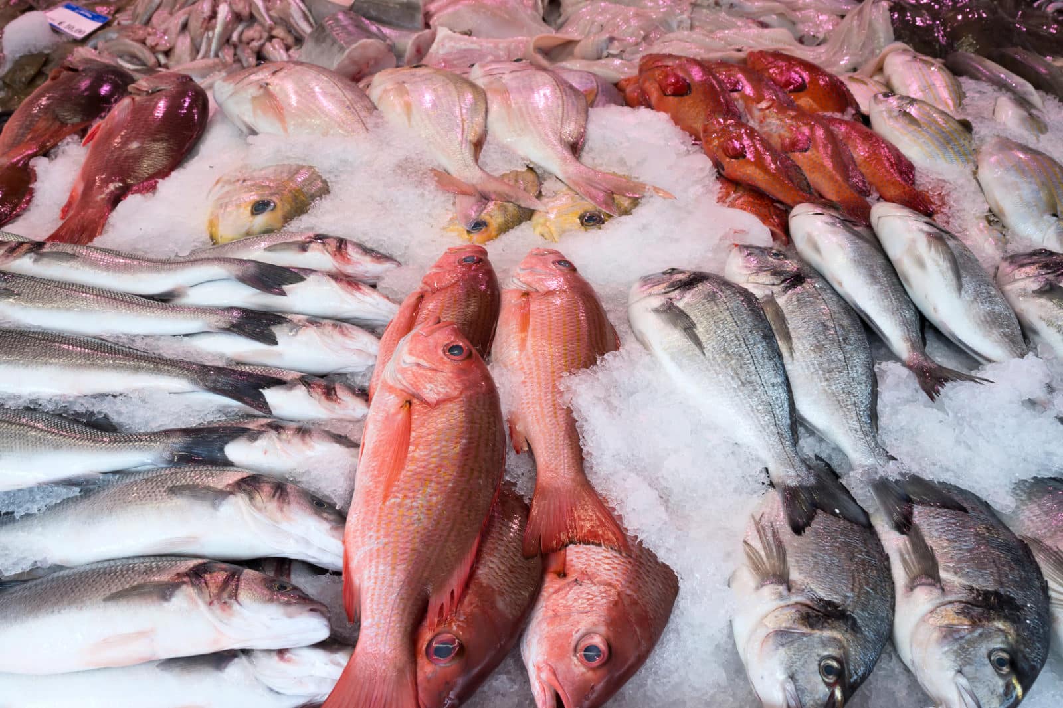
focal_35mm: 31
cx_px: 532
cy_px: 354
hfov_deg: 60.3
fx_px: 915
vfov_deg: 42.3
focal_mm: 20.8
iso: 400
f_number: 8
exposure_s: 1/200
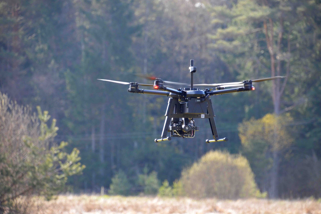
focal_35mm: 257
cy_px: 107
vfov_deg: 5.3
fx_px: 2291
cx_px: 161
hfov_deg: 8.0
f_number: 6
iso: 1000
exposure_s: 1/500
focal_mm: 170
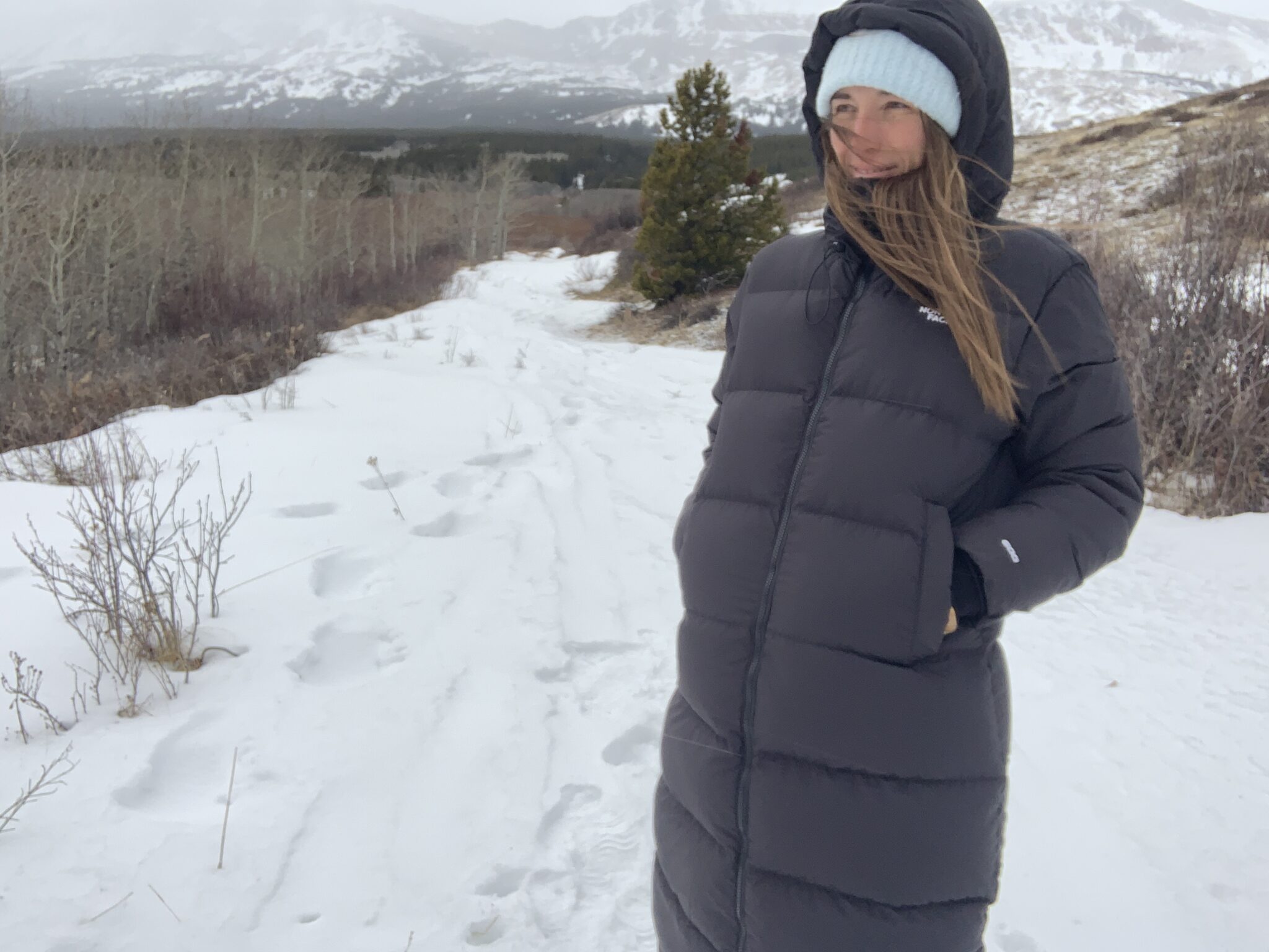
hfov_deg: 56.8
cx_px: 634
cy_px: 476
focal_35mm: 32
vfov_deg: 44.2
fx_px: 1173
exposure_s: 1/239
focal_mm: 2.87
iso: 16
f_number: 2.2
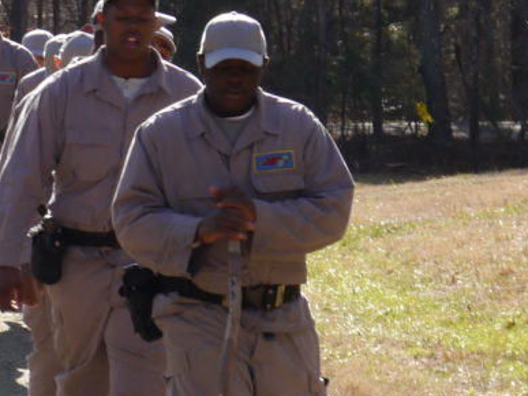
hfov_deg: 7.7
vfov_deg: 5.9
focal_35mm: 253
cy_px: 124
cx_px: -263
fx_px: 3858
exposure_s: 1/160
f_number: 7.1
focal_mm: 34
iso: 160
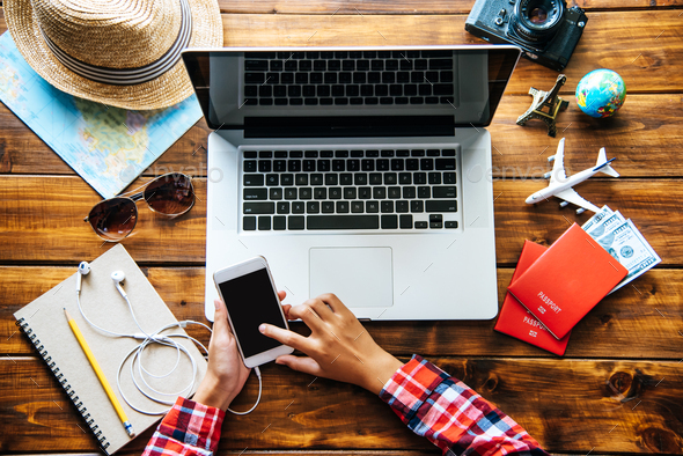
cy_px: 228
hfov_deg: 38.2
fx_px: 987
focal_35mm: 52
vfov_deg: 26.0
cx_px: 342
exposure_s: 1/320
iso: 1250
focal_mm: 52
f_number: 4
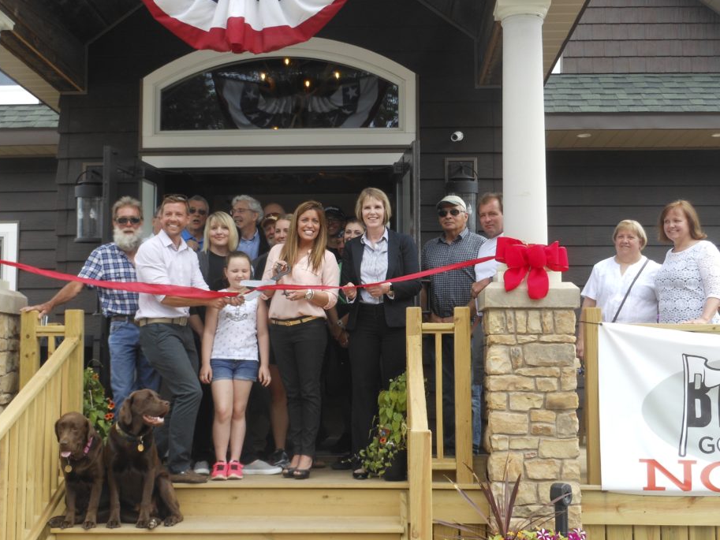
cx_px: 359
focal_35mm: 47
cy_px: 286
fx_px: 978
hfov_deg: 40.4
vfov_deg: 30.9
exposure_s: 1/250
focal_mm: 6.9
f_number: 4.3
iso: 80
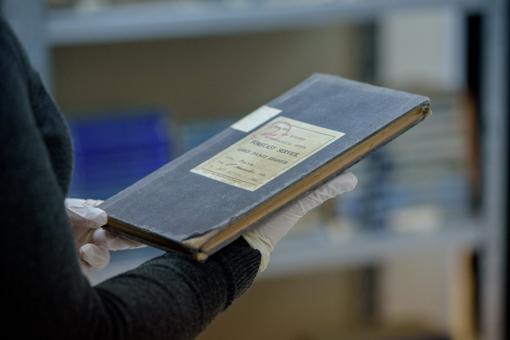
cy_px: 170
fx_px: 2267
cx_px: 255
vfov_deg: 8.6
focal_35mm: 160
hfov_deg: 12.8
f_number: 4
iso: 800
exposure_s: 1/200
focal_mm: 160
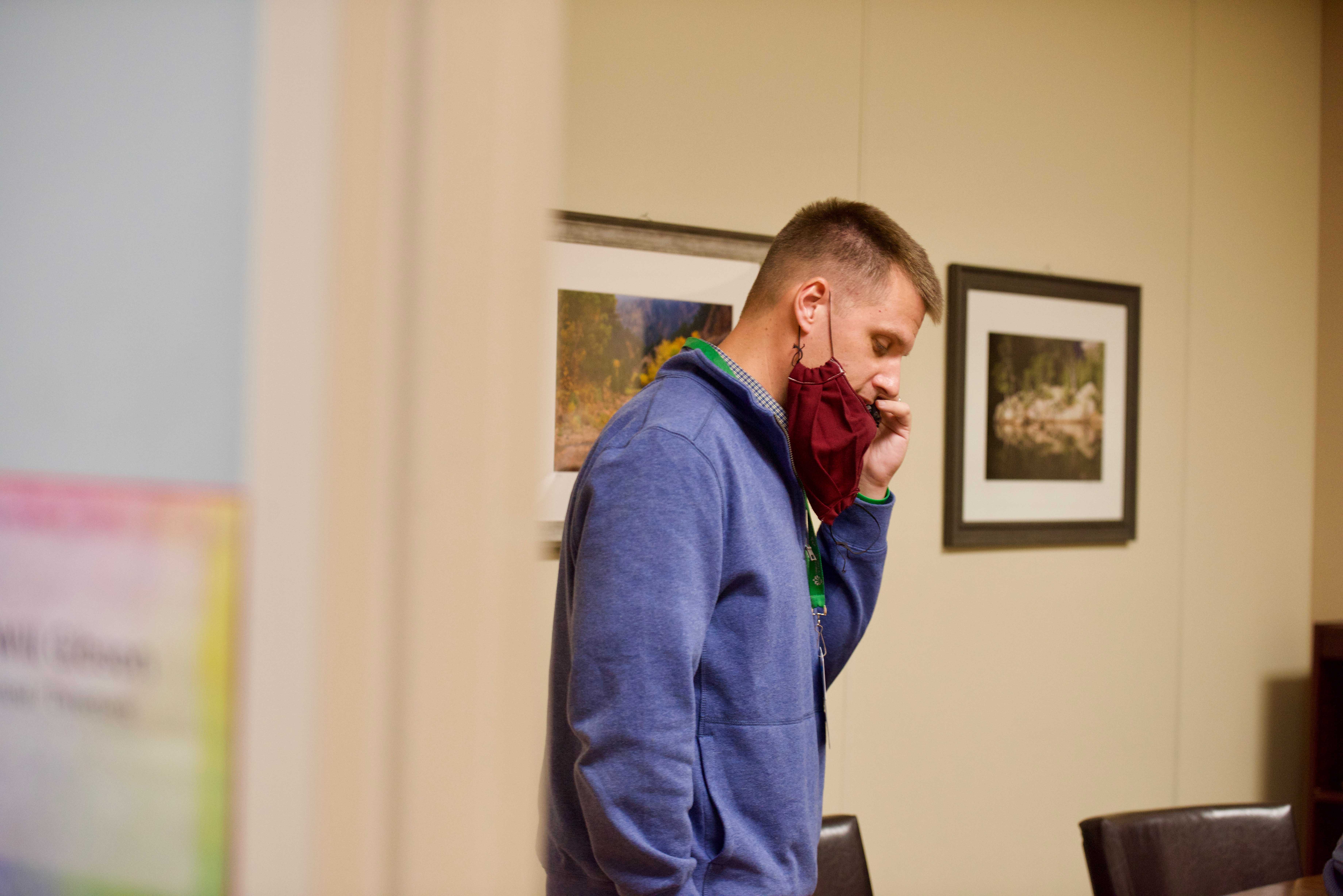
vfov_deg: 19.5
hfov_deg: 28.8
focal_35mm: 70
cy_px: 448
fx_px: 2612
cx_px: 672
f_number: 3.2
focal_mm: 70
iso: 1600
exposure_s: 1/100
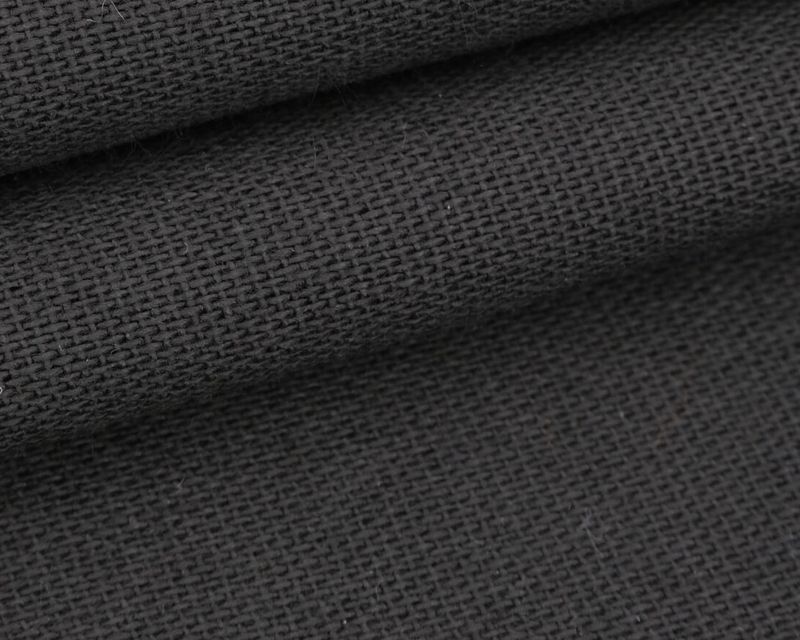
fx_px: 2225
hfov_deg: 20.3
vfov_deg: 16.2
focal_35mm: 94
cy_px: 89
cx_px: 229
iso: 500
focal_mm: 28.8
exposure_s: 1/125
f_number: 6.4
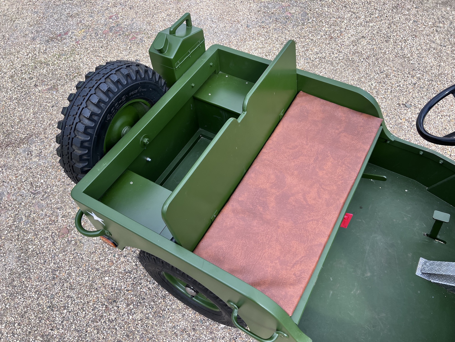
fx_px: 342
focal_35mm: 26
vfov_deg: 53.1
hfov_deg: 67.3
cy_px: 171
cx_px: 228
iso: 50
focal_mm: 5.7
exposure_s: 1/957
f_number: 1.5
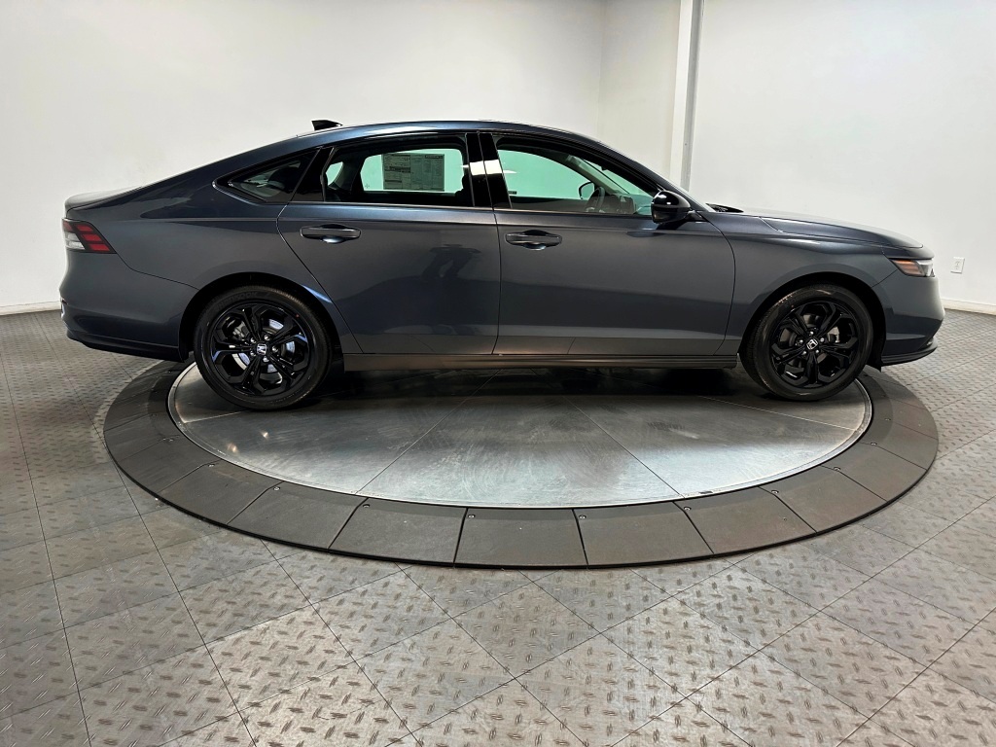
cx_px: 498
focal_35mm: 24
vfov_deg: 56.8
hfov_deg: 71.6
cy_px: 374
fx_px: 691
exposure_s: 1/60
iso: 400
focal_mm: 6.86
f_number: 1.78
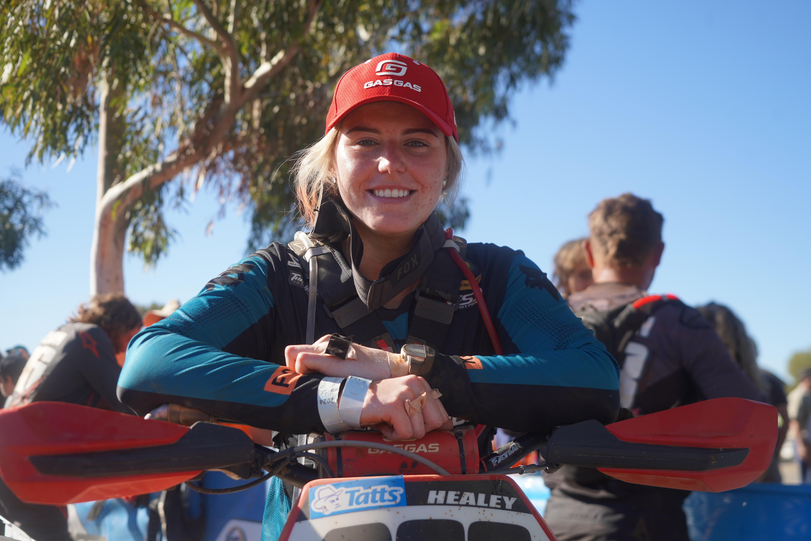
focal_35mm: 52
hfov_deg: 38.2
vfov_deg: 26.0
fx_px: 1171
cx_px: 406
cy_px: 270
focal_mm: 52
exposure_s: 1/320
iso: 100
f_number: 5
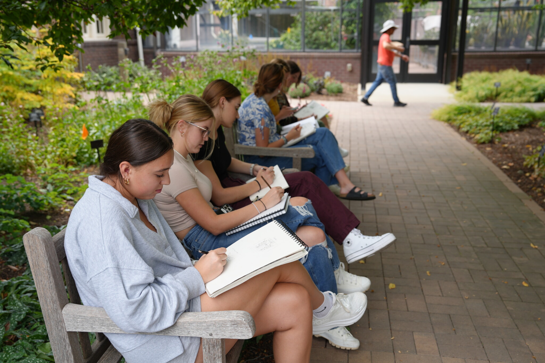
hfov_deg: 49.6
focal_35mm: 39
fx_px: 590
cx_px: 272
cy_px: 182
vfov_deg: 34.2
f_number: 4
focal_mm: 39
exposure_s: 1/160
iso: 125
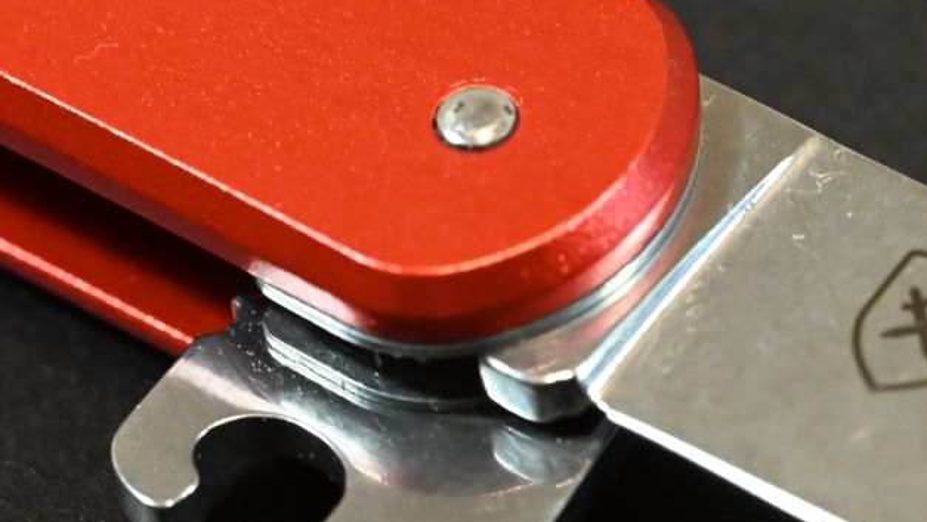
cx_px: 392
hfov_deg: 7.6
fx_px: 6982
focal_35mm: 284
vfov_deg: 4.3
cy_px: 503
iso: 9000
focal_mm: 105
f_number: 10
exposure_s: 1/125
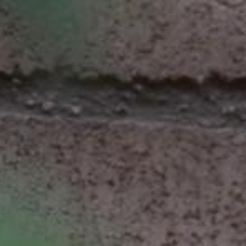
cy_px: 381
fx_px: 20816
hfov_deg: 0.7
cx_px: 650
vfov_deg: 0.7
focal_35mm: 2589
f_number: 6.3
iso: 800
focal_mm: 300
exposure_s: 1/500
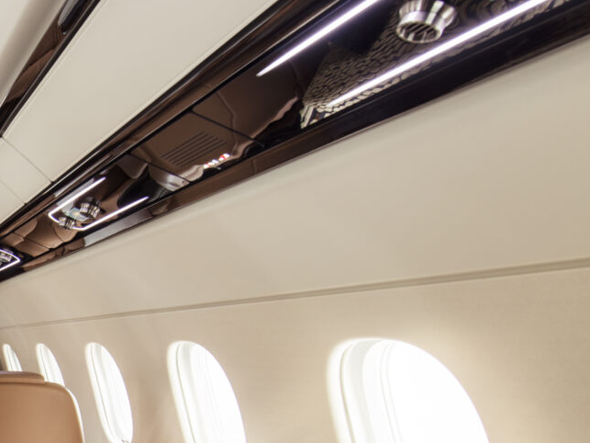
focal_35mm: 49
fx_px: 835
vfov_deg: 28.7
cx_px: -177
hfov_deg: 30.6
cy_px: 381
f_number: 9
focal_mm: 16
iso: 100
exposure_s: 2.5
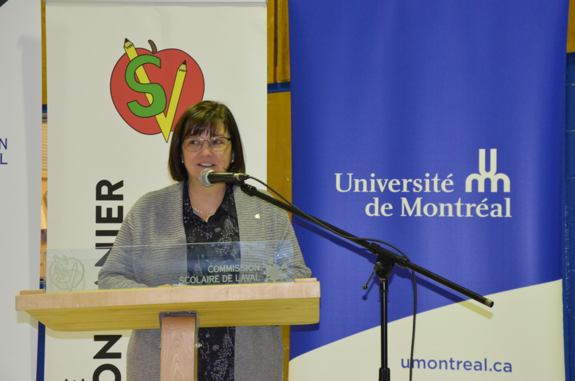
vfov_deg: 15.6
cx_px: 288
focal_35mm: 87
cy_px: 190
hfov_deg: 23.4
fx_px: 1387
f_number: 8
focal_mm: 58
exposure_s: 1/30
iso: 2000
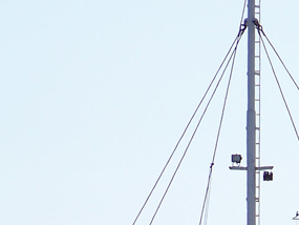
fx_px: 9505
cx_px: 366
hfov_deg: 1.8
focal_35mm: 1100
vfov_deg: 1.4
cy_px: 365
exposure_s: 1/640
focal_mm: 52.2
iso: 64
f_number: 4
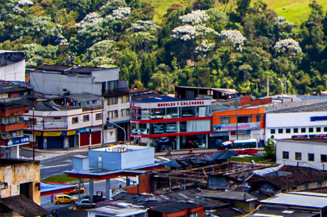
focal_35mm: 282
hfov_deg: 7.1
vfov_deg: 4.8
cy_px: -38
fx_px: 2558
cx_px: 595
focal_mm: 40
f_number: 9
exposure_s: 1/320
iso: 200
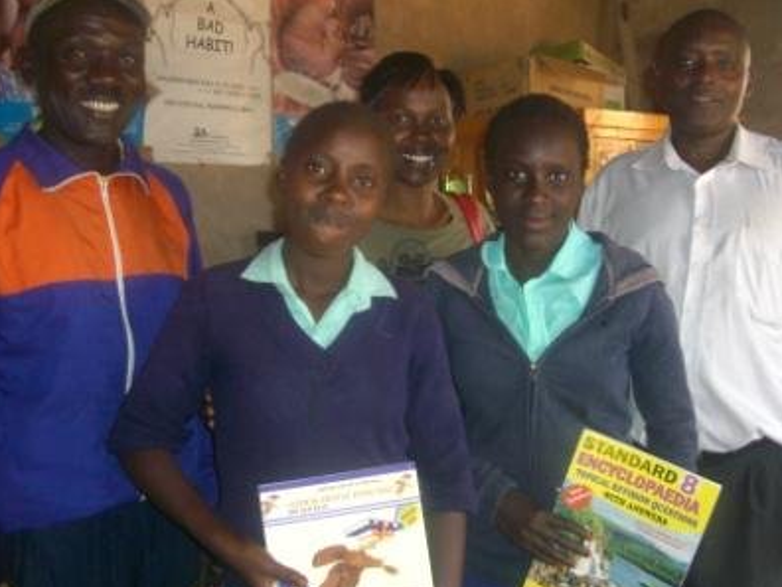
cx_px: 434
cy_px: 265
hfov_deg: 43.8
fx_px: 971
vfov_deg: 33.6
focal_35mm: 43
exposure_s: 1/60
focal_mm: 7.9
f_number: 2.8
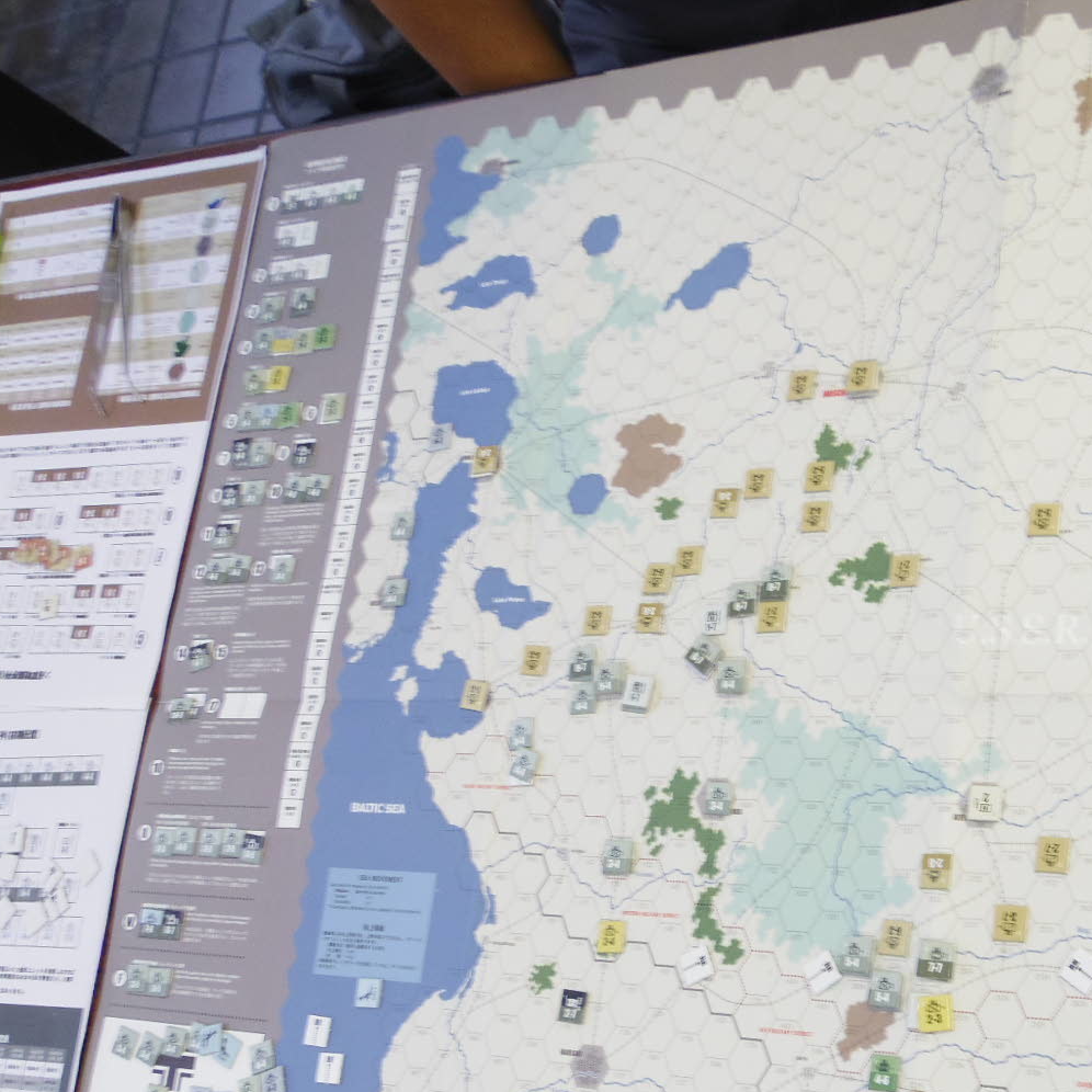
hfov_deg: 35.2
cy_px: 771
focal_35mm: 46
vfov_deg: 36.2
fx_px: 1642
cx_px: 930
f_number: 4.5
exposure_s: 1/15
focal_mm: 5.8
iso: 320
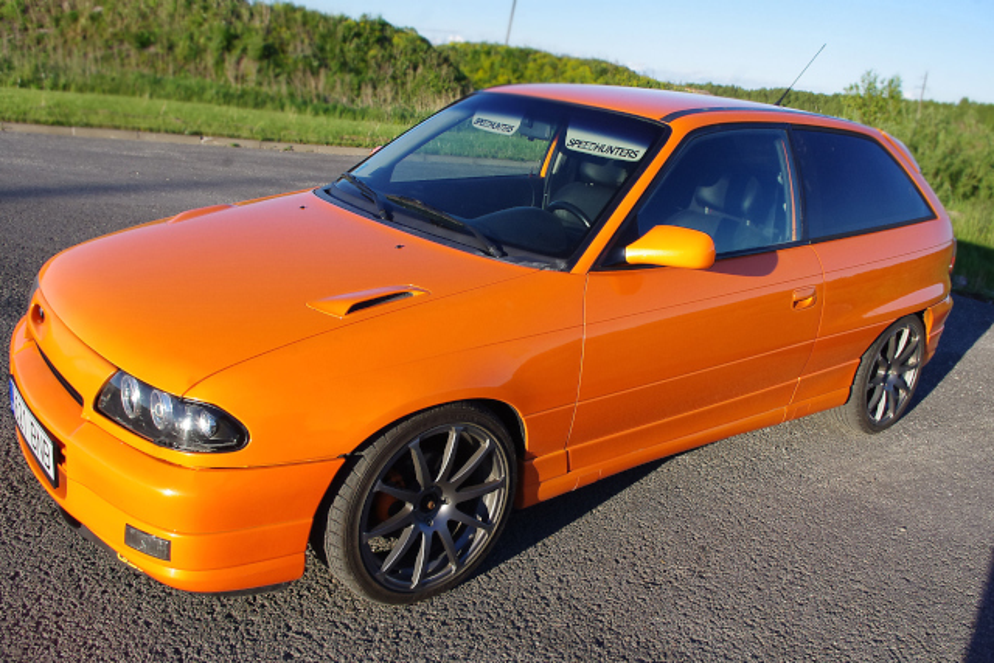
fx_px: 856
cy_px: 332
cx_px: 497
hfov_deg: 60.3
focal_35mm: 31
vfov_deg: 42.3
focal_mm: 21.25
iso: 800
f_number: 9
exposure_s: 1/640
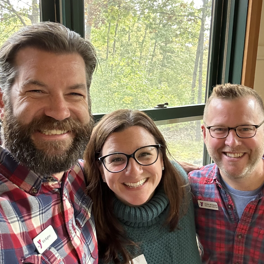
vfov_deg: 46.0
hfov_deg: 46.0
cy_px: 133
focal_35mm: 36
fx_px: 311
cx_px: 133
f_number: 1.9
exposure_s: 1/60
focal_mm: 2.69
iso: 160
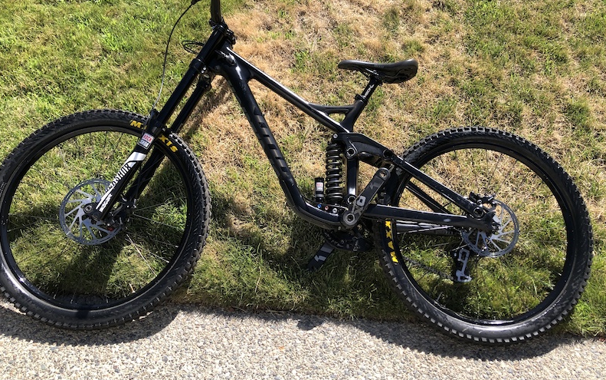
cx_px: 303
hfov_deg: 62.9
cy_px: 173
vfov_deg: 41.8
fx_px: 496
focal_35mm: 30
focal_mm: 3.99
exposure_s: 1/787
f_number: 1.8
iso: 20
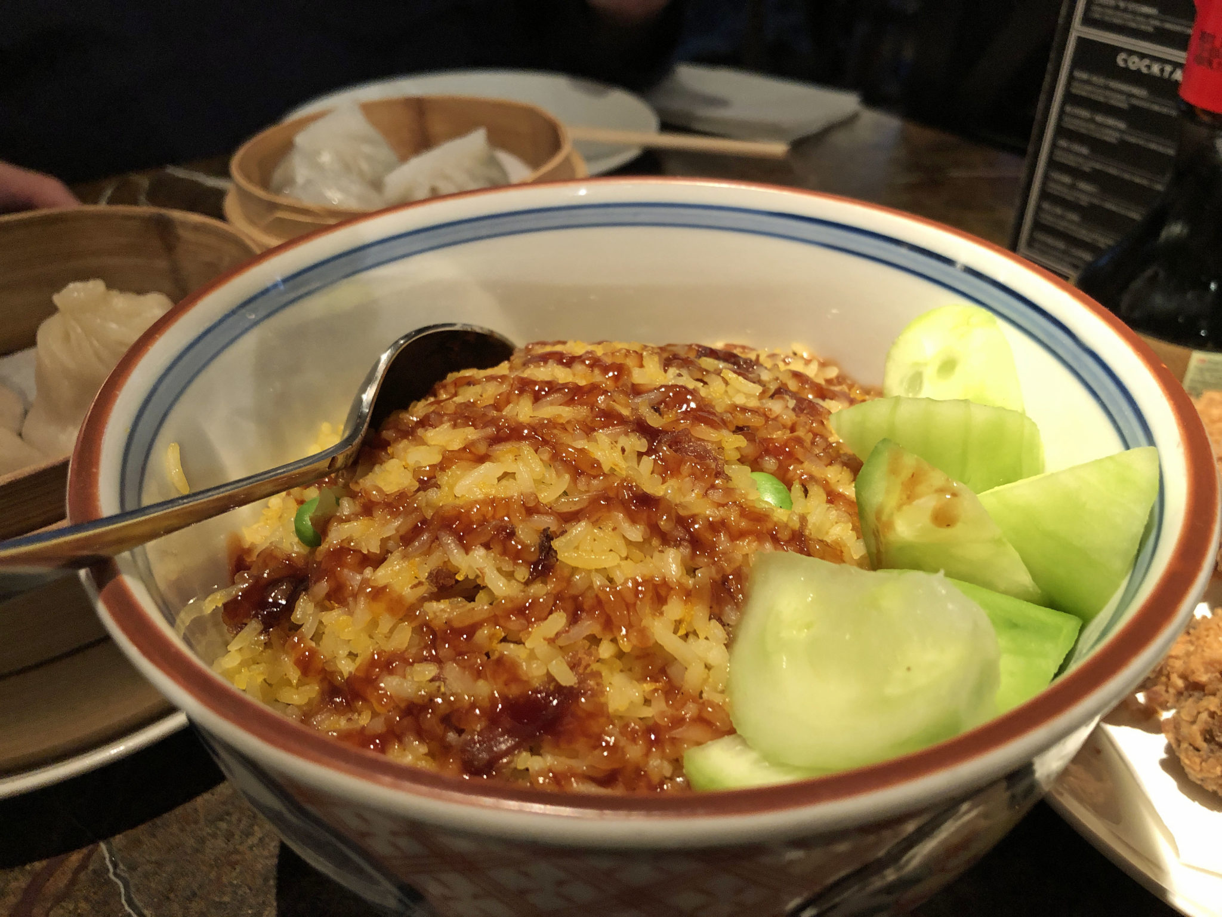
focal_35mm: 28
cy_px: 458
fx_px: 988
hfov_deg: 63.4
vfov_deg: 49.7
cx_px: 611
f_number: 1.8
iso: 64
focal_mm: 4
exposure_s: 1/17
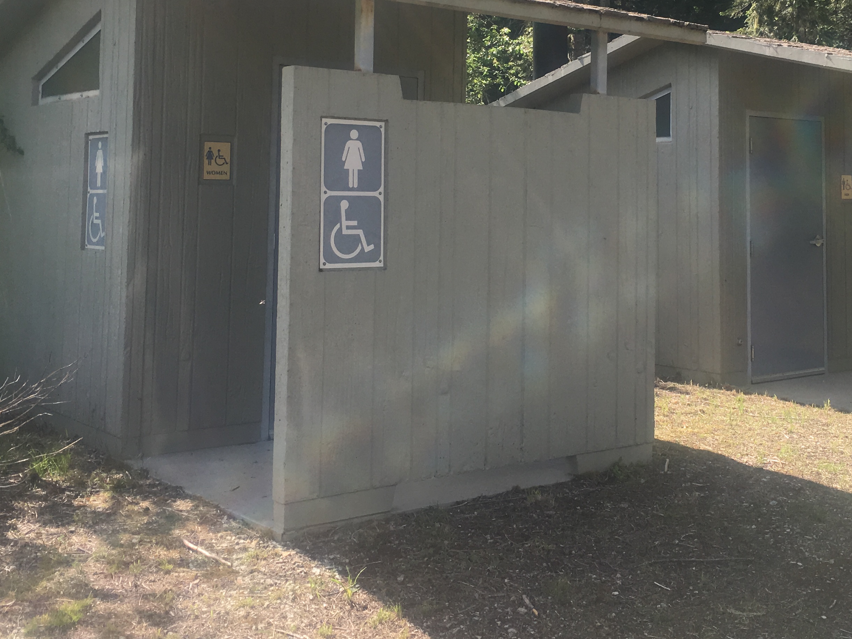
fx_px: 1181
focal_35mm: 48
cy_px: 160
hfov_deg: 39.5
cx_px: 520
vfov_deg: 29.8
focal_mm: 4.15
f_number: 2.2
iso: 25
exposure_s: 1/635
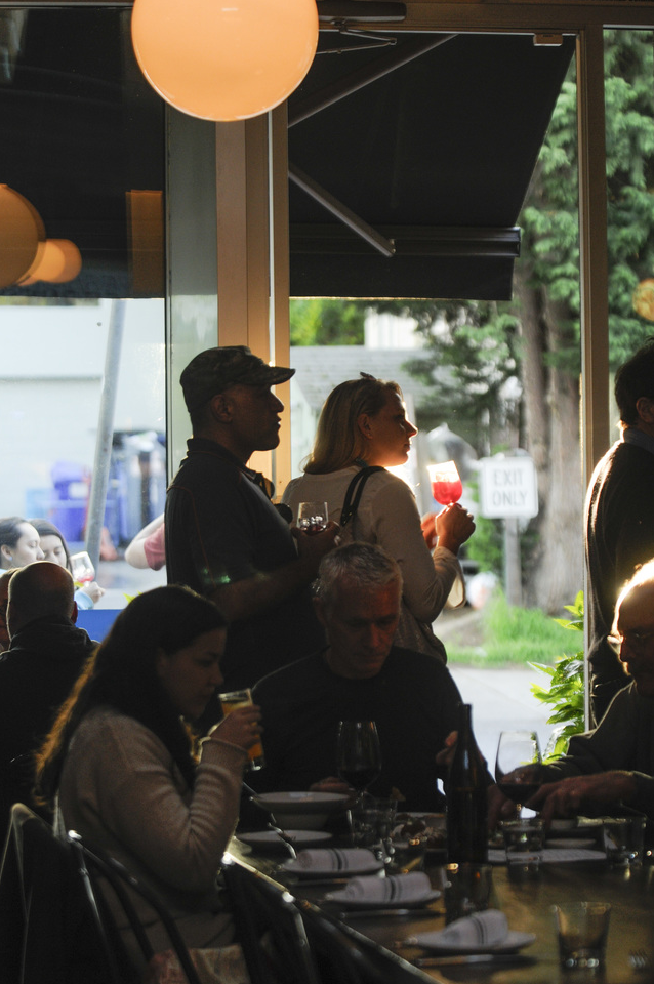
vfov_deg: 16.0
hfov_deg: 10.7
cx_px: 336
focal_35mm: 128
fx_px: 3495
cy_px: 507
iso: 400
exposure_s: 1/125
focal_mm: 80
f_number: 2.8
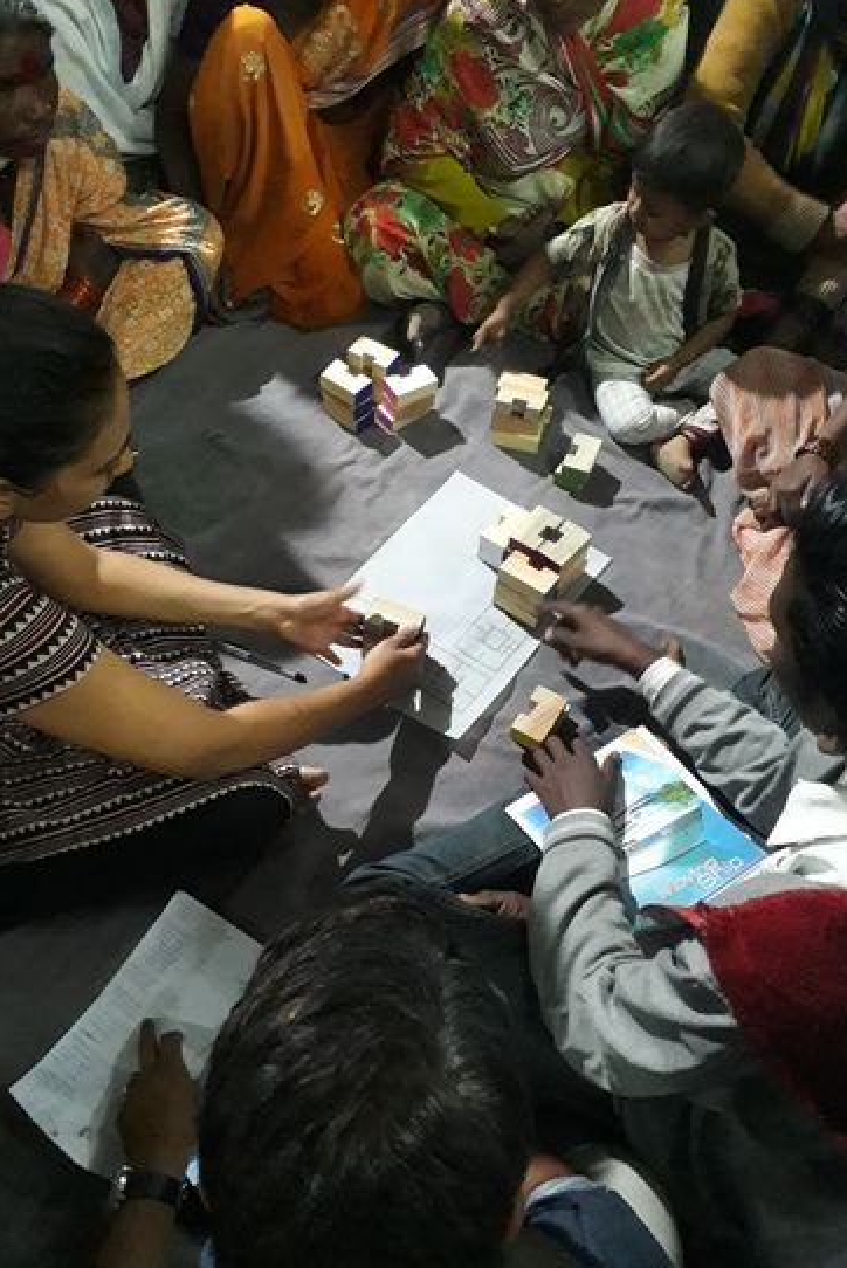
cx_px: 412
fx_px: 1022
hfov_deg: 45.0
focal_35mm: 29
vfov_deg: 63.6
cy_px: 632
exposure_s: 1/17
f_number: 1.9
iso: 800
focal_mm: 3.6
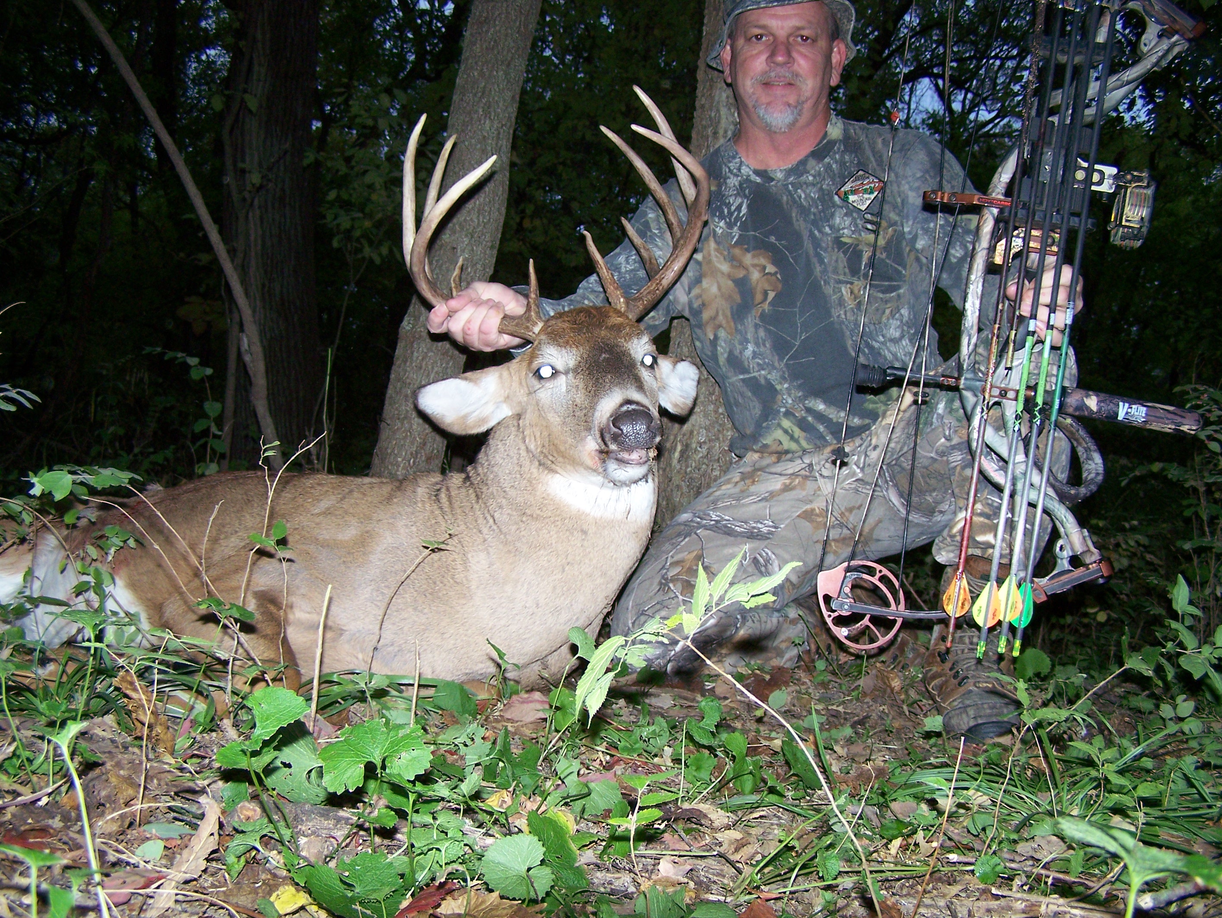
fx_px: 1342
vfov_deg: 37.8
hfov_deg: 48.9
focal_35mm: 38
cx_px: 611
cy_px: 459
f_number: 2.8
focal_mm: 6.3
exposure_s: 1/60
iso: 160
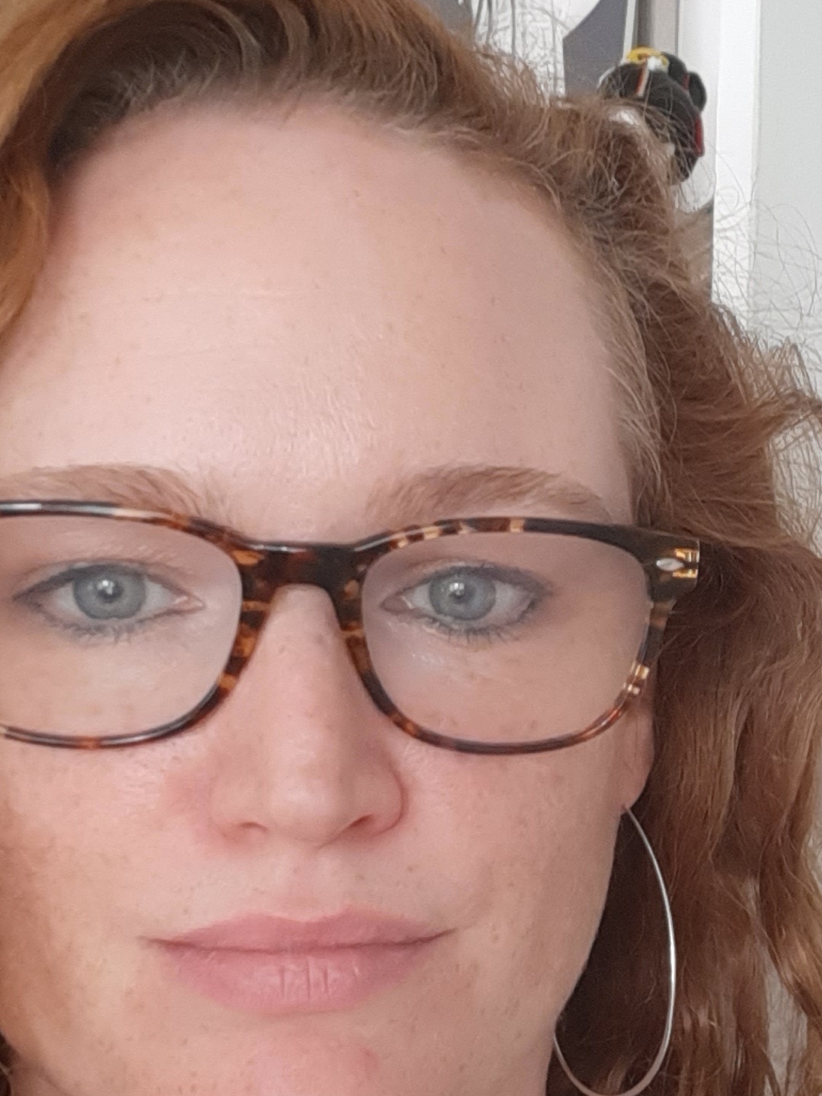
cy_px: 679
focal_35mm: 71
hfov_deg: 20.4
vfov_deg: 27.3
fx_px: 2248
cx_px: 705
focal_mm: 3.75
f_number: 2
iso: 200
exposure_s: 1/24
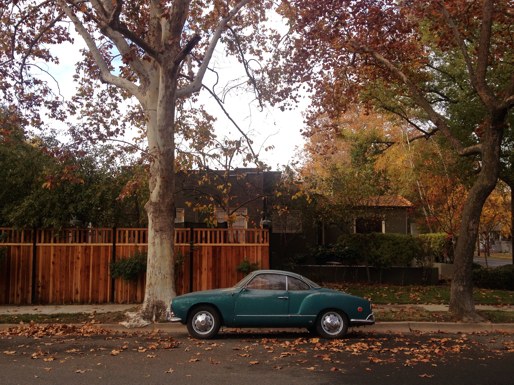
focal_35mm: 35
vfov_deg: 40.7
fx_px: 520
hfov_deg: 52.6
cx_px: 257
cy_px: 192
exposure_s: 1/613
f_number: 2.4
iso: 64
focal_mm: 4.28
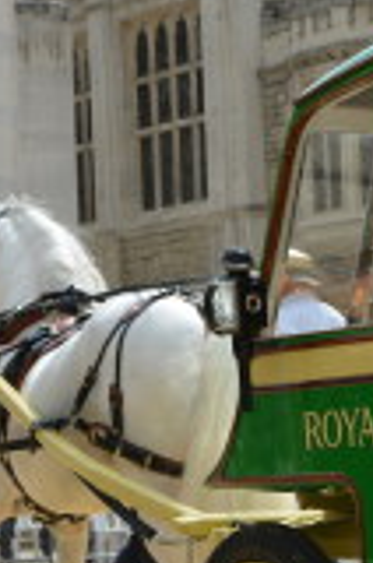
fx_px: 2466
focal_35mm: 158
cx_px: 384
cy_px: 294
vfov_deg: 13.0
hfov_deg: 8.6
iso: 100
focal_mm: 42
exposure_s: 1/250
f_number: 8
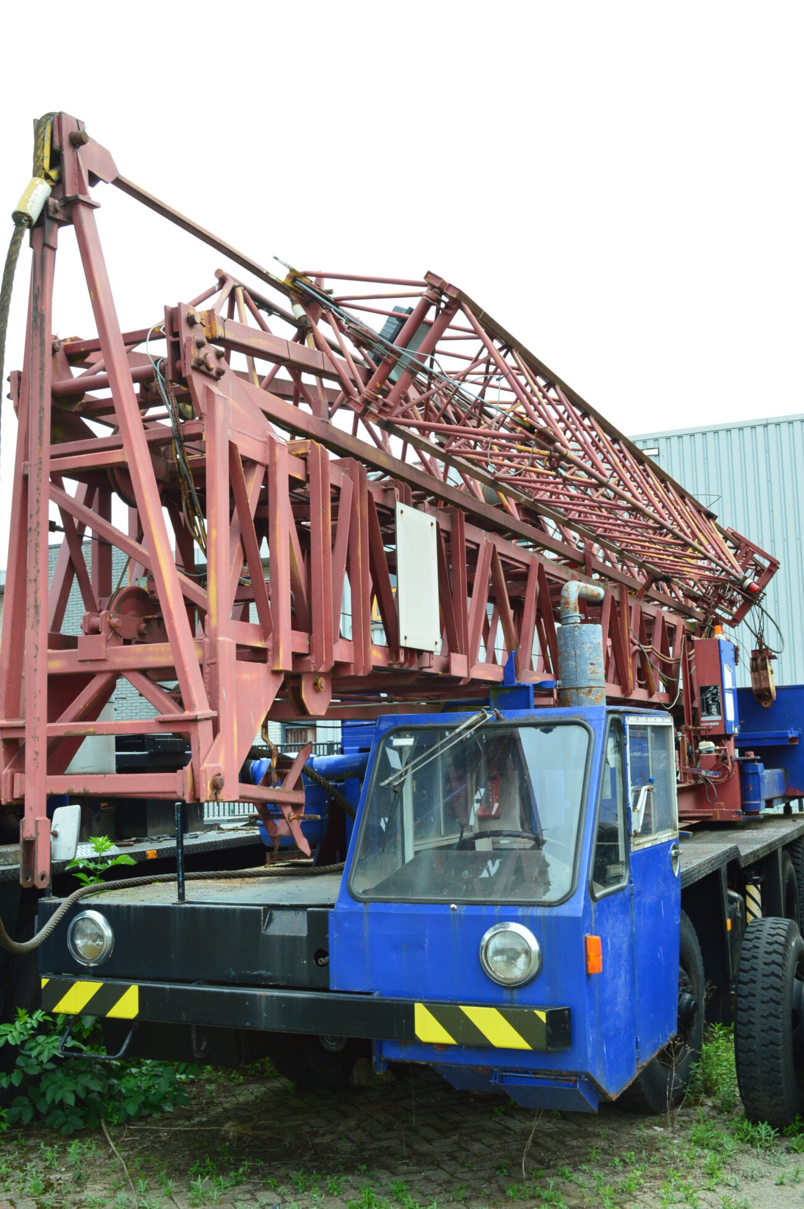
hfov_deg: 36.8
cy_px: 604
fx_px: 1208
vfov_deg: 53.2
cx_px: 402
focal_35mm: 36
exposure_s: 1/100
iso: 400
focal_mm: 24
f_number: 9
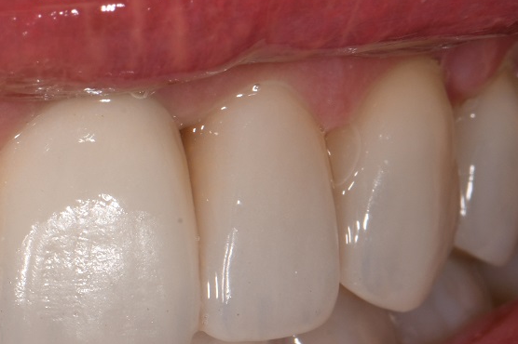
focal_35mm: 390
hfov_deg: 5.3
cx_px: 41
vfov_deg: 3.5
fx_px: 5608
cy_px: 283
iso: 200
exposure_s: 1/200
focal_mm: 105
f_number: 32
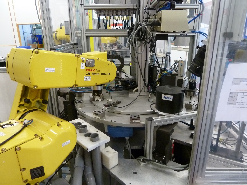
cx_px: 124
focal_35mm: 25
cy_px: 92
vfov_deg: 54.9
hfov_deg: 69.4
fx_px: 178
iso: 400
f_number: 3.3
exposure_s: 1/25
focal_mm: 4.1
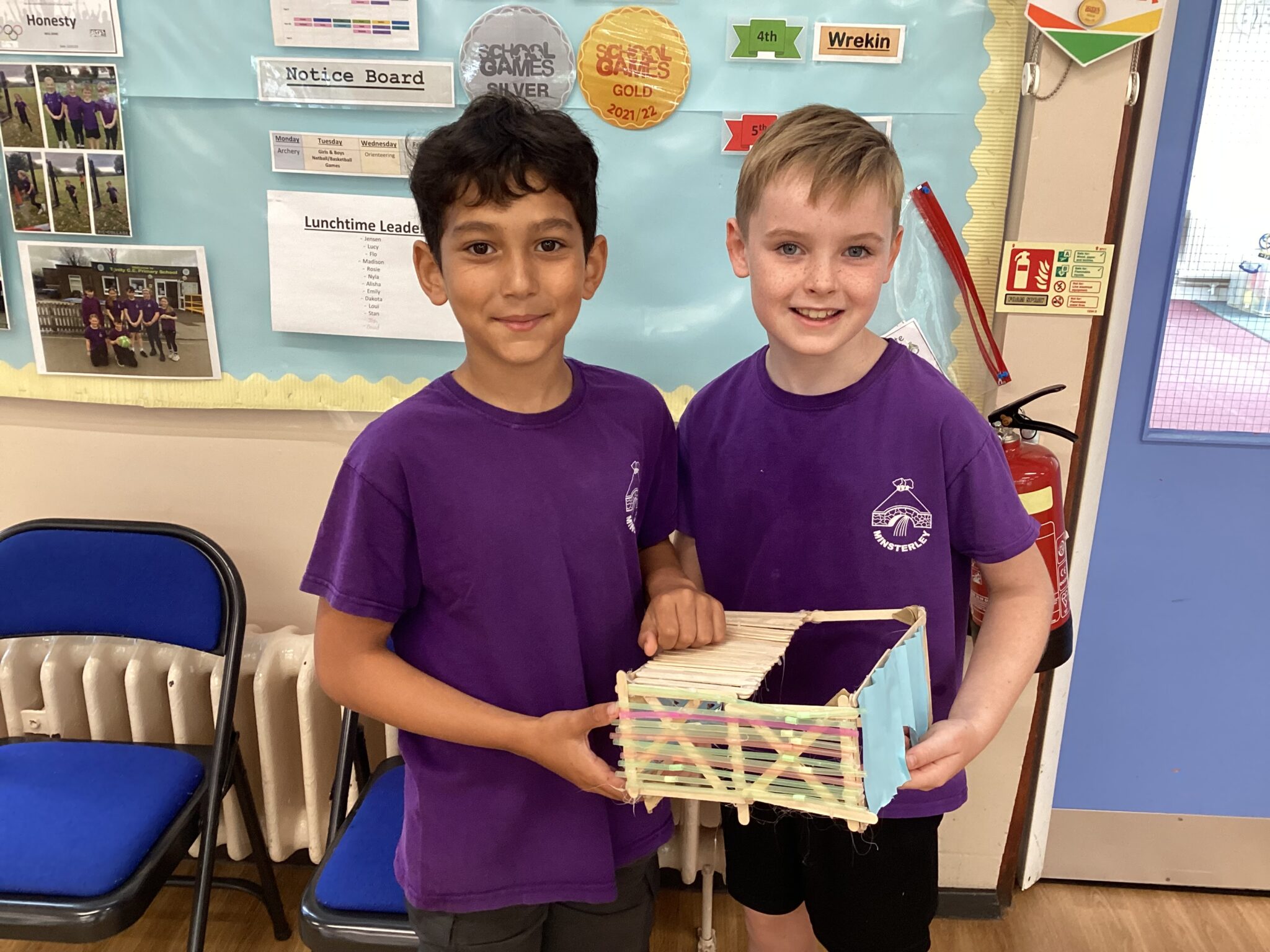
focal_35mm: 31
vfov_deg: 45.4
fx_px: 1137
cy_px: 476
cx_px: 635
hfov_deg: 58.4
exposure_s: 1/50
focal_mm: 3.3
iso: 125
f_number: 2.4
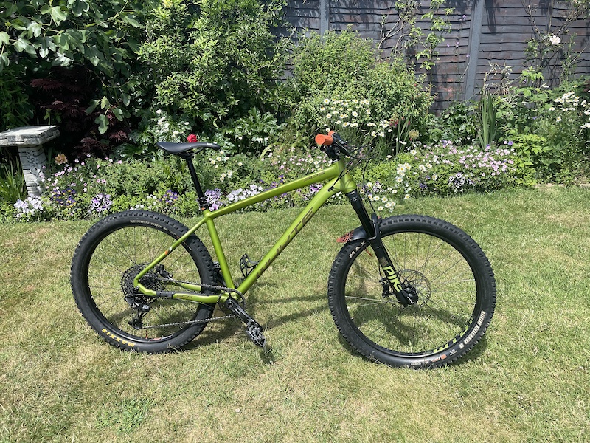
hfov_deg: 67.3
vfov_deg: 53.1
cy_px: 222
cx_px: 295
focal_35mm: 26
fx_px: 443
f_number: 1.6
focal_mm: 4.2
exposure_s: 1/924
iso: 32
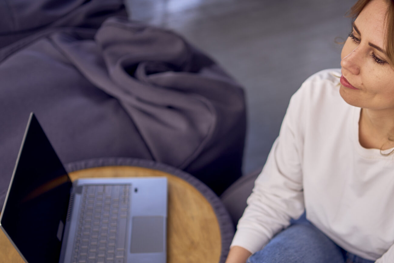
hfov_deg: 35.8
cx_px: 271
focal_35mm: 55
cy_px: 149
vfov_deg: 24.6
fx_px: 602
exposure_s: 1/125
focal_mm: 35
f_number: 1.8
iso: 200
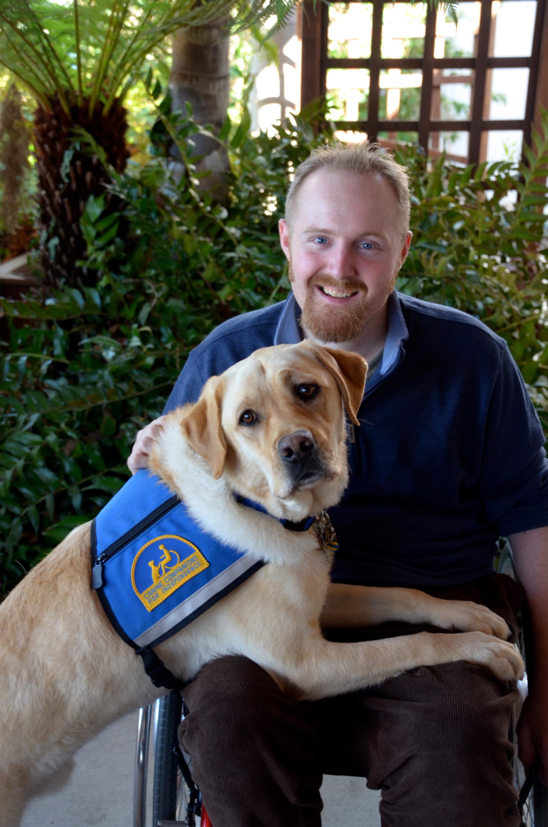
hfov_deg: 21.5
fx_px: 1445
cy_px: 414
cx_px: 274
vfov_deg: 32.0
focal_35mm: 63
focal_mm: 42
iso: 400
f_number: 4.8
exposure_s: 1/80
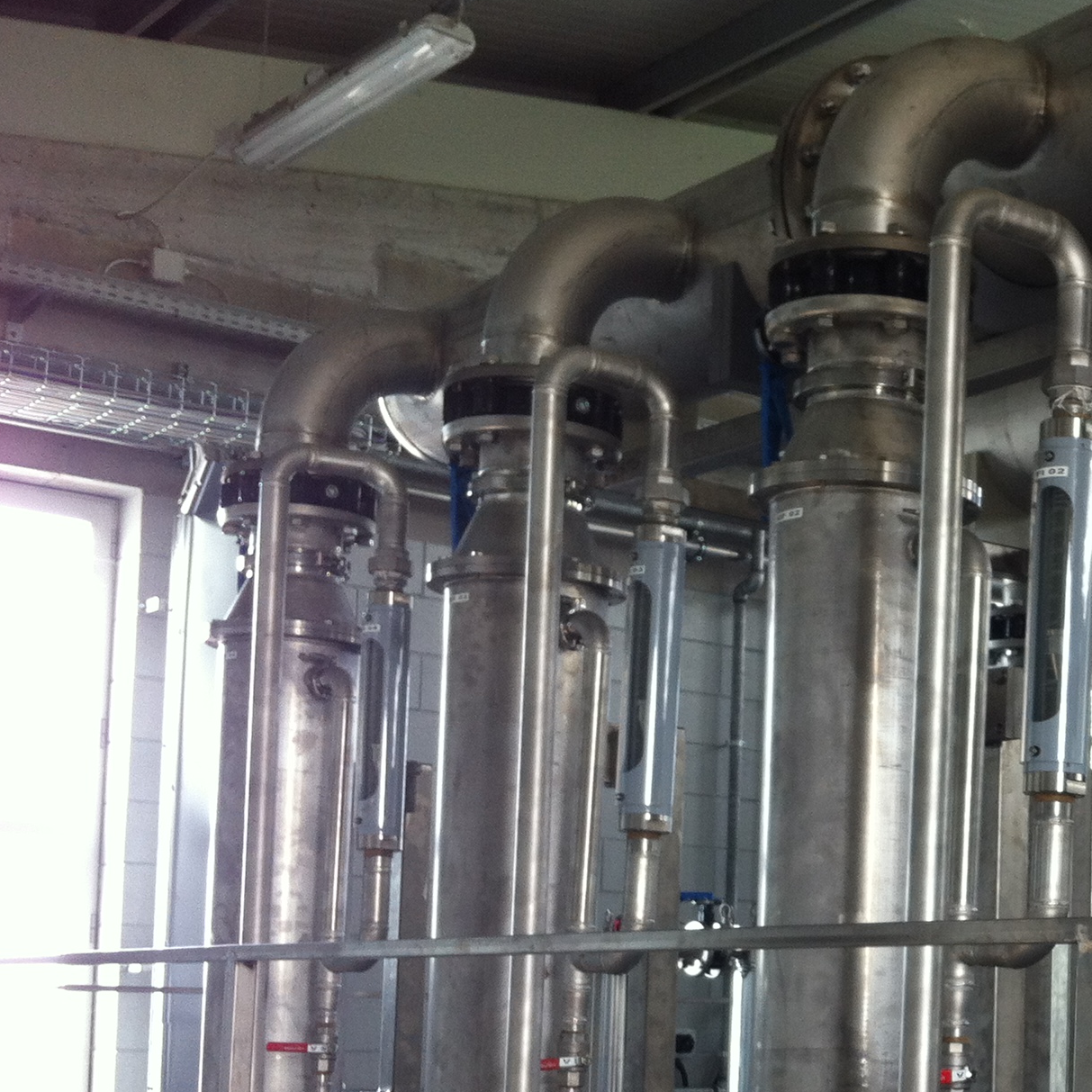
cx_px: 1137
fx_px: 2356
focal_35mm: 66
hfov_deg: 24.7
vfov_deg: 25.7
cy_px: 853
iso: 80
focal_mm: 3.85
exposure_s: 1/17
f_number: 2.8
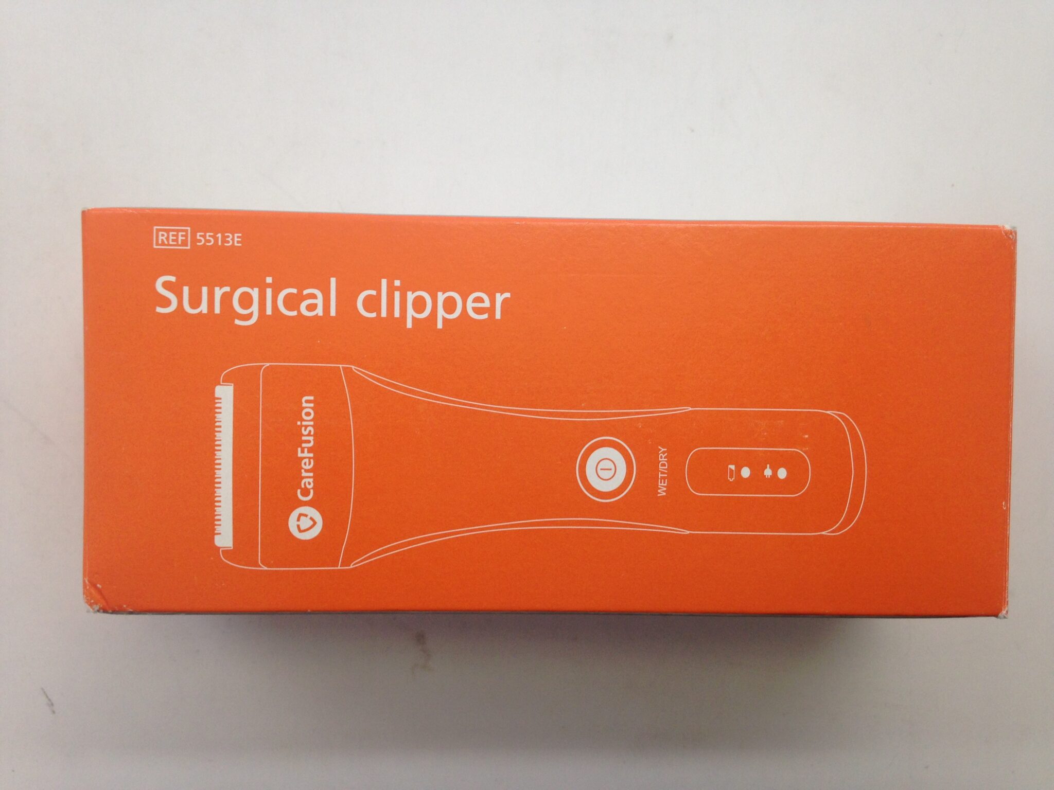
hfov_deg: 55.4
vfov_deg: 42.9
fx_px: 1005
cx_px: 527
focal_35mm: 33
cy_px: 395
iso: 64
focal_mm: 4.12
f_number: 2.4
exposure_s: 1/60
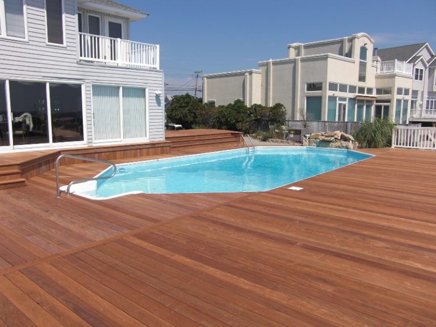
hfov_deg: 63.4
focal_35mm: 28
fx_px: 353
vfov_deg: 49.7
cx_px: 218
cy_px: 164
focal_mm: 4.9
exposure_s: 1/250
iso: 50
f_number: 7
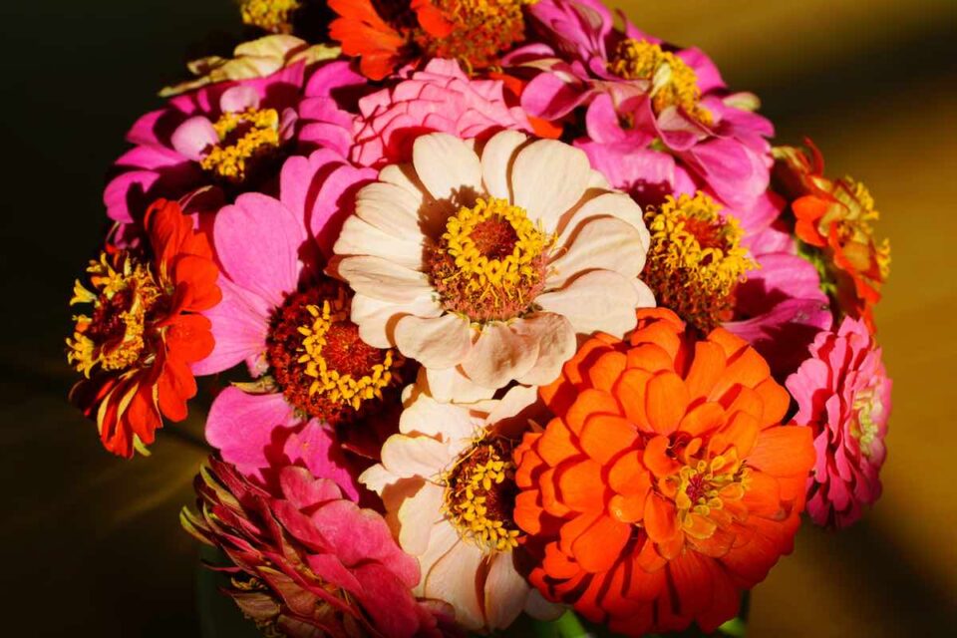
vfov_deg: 15.2
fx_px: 2392
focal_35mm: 90
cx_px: 478
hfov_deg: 22.6
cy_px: 319
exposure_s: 1/40
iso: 100
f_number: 13
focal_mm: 90
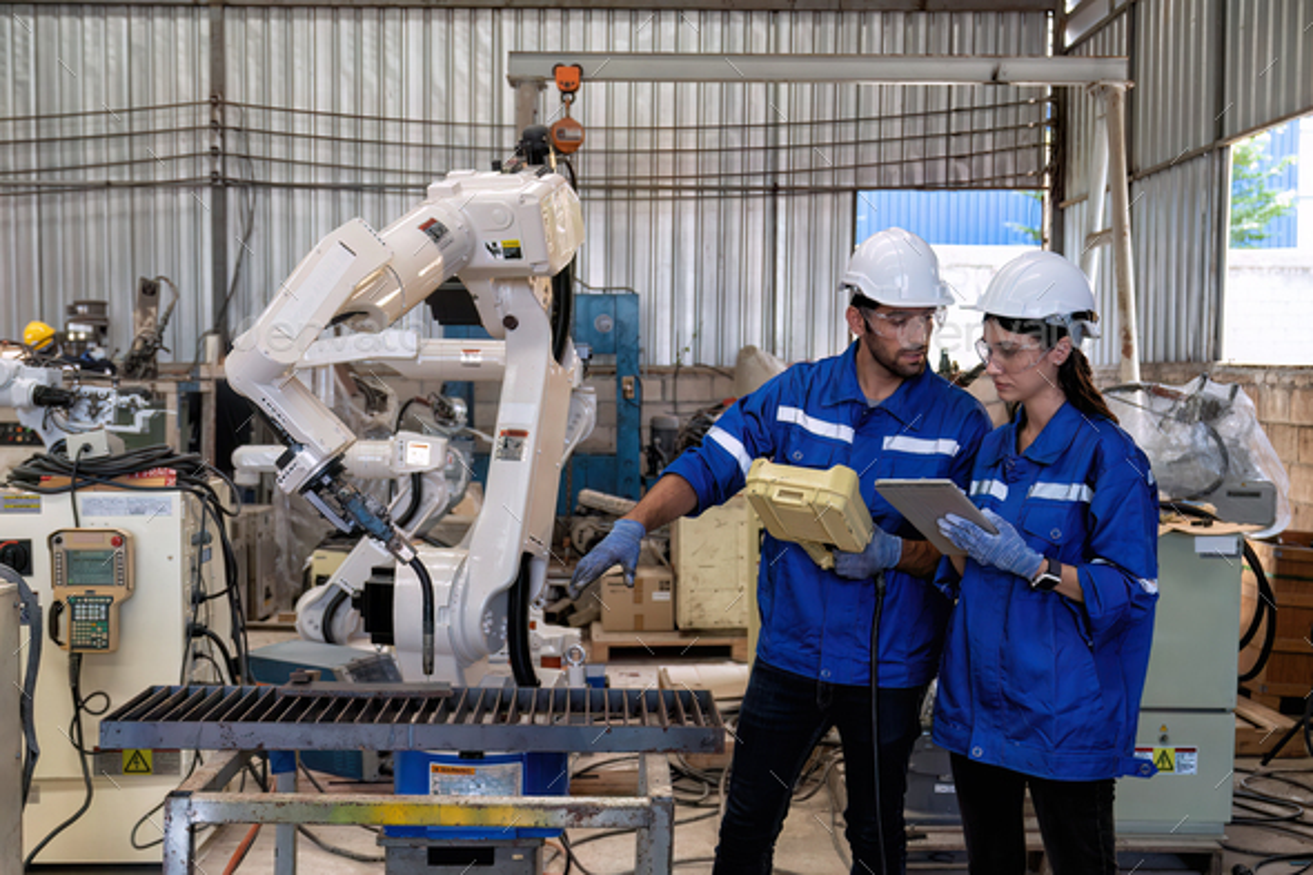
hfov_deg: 49.6
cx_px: 656
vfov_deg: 34.2
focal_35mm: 39
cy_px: 438
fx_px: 1422
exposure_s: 1/160
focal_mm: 26
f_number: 2.8
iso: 125
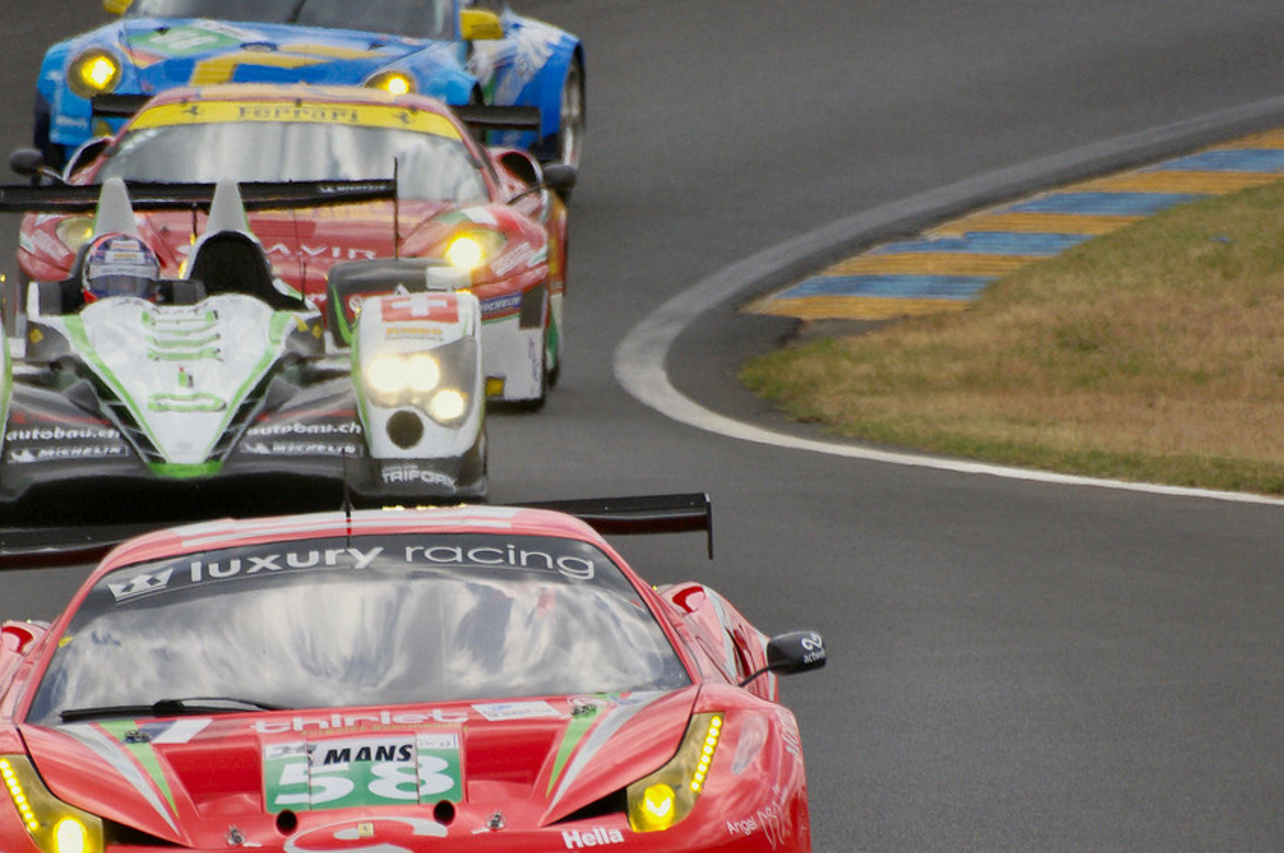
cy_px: 492
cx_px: 408
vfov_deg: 2.1
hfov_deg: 3.2
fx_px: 22836
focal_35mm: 641
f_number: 5.6
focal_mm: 300
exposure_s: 1/1600
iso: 200
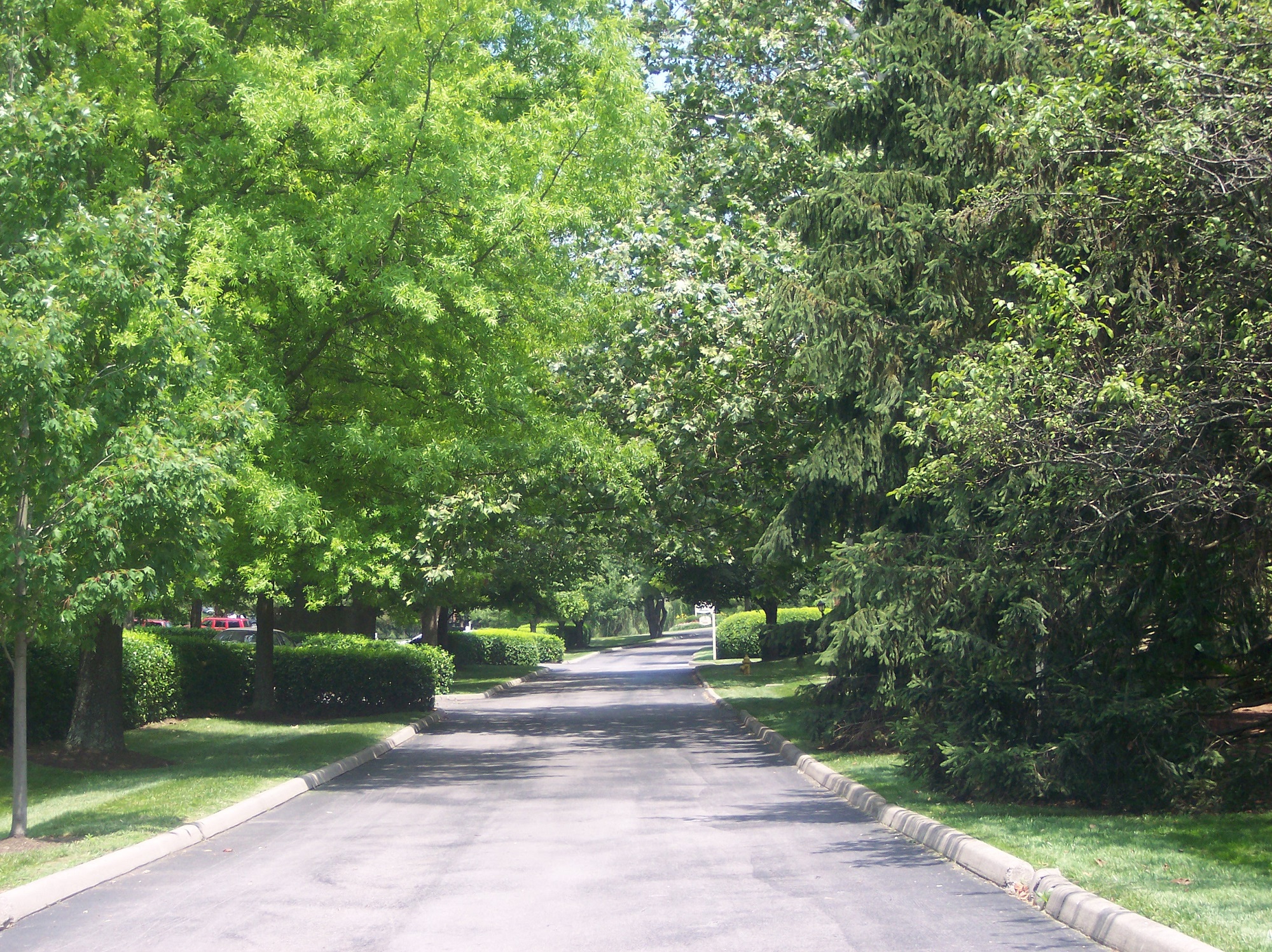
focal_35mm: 63
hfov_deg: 30.7
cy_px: 476
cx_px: 636
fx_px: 2313
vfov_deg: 23.3
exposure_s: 1/500
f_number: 3.4
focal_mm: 13.3
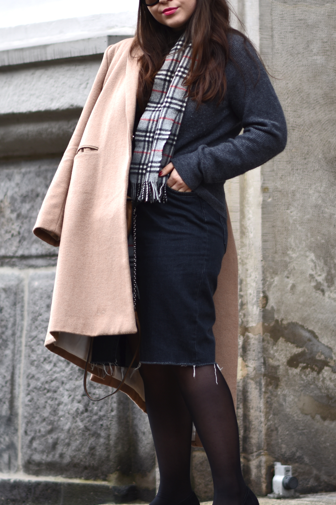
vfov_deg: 9.9
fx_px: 2923
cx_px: 167
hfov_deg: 6.6
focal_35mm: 209
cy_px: 202
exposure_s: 1/250
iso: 100
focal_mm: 85
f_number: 1.8
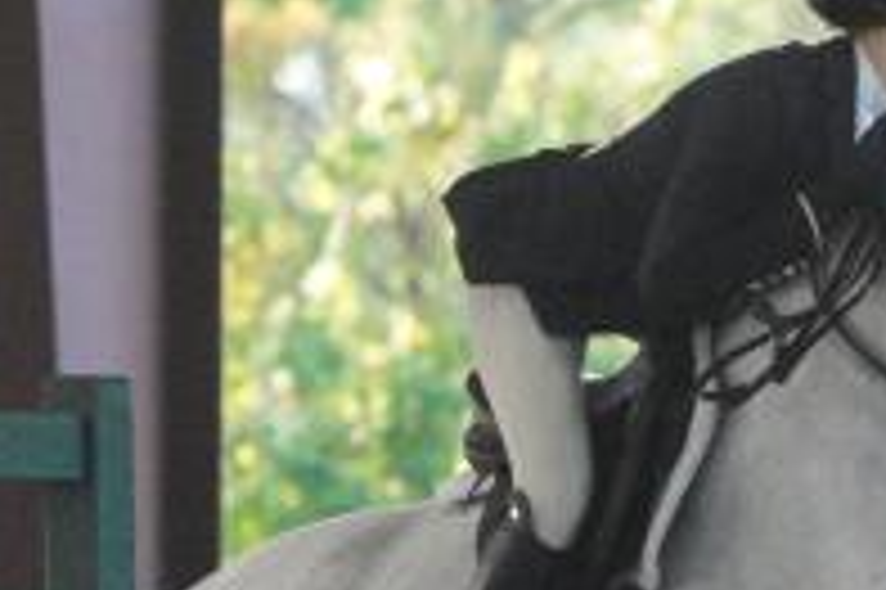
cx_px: 513
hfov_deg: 1.5
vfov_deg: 1.0
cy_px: 700
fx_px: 33836
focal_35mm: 1376
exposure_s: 1/1600
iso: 12800
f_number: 5.6
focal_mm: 271
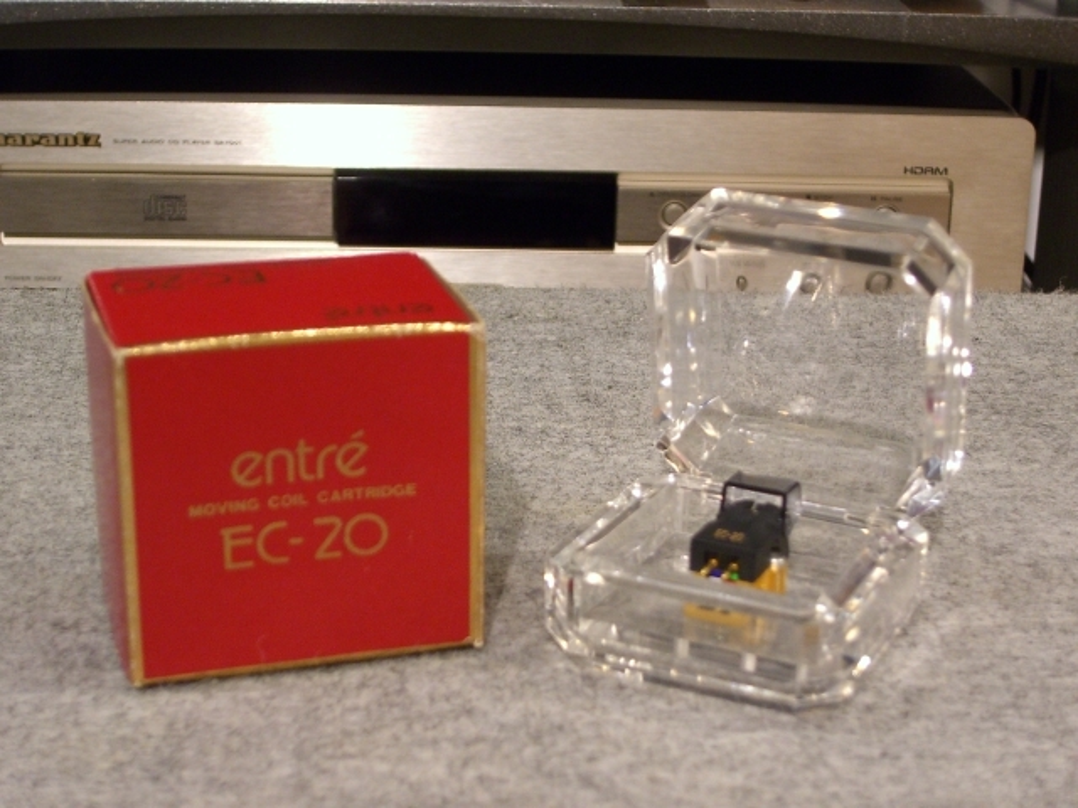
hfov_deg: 28.6
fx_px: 2118
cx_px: 539
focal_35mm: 68
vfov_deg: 21.6
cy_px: 404
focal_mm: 14.2
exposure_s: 1/15
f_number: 4
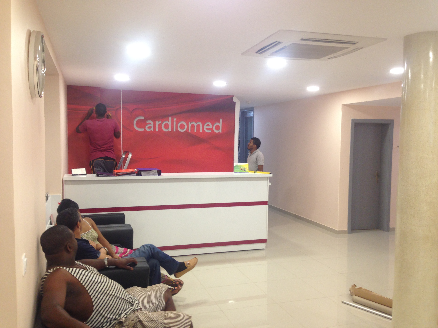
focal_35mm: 33
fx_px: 418
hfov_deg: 55.4
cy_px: 164
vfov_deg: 42.9
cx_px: 219
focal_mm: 4.12
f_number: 2.4
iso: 80
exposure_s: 1/20
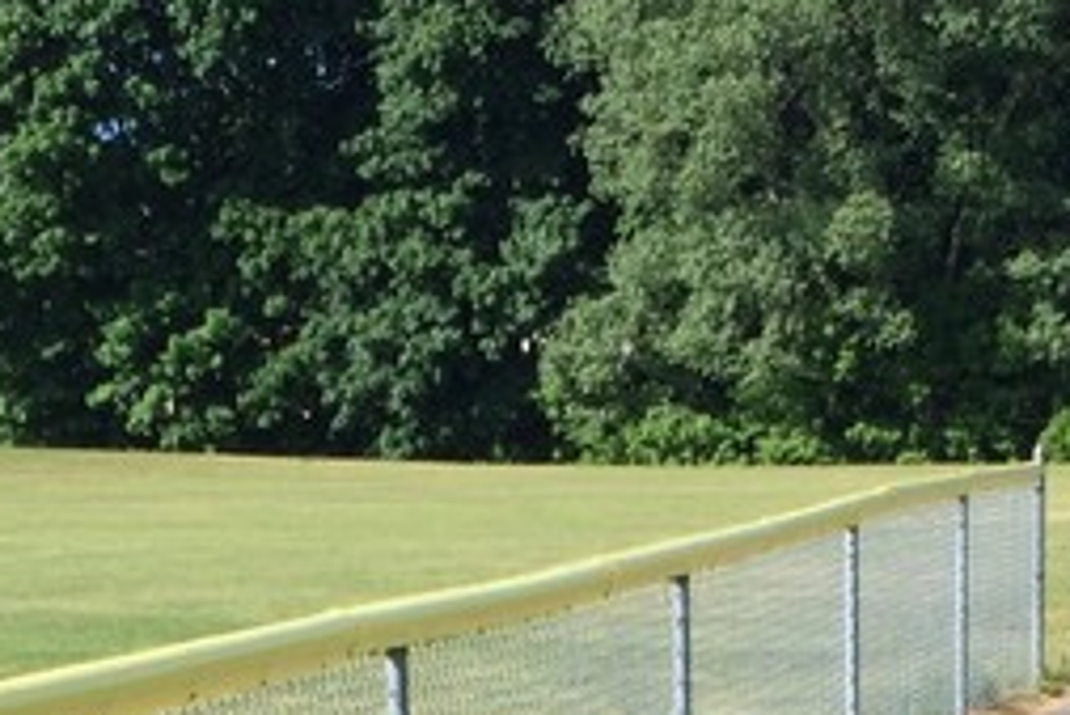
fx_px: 3539
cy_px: 1210
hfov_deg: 17.2
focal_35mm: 119
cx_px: 575
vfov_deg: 10.9
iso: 32
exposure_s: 1/1244
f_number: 2.2
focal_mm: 4.15
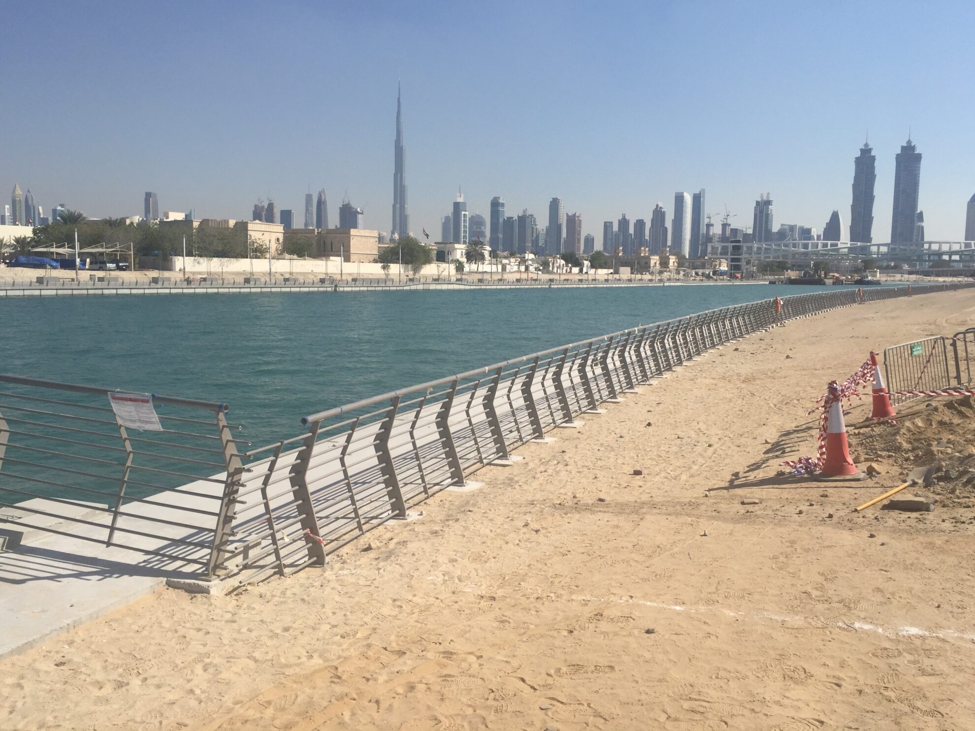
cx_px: 496
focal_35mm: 30
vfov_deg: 46.8
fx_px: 845
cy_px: 357
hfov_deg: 60.0
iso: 32
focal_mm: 4.15
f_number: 2.2
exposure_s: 1/3968
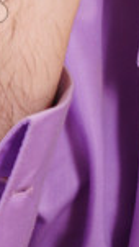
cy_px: 6
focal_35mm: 798
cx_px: 443
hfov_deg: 1.5
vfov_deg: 2.7
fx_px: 5223
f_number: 5.6
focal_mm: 75
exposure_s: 1/125
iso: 100
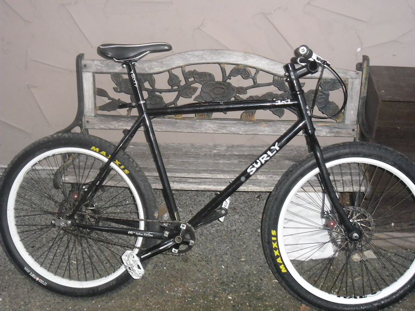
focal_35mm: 44
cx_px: 208
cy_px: 156
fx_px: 528
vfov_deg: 32.9
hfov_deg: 42.9
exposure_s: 1/45
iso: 400
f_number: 4.5
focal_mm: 7.8
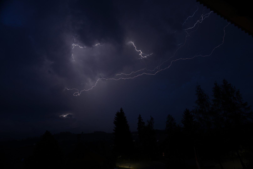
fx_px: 141
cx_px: 126
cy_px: 84
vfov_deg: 62.0
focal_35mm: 20
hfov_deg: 84.0
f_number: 9
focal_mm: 20
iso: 200
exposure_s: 15
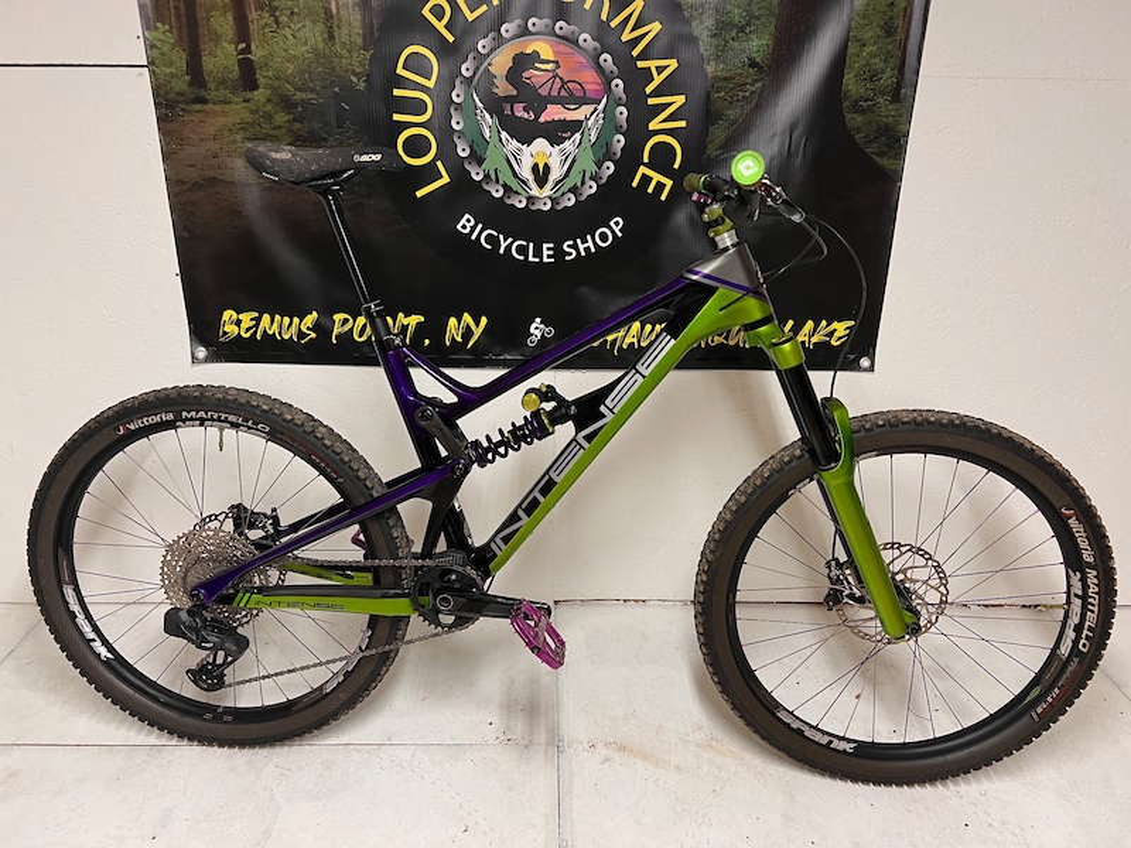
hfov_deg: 67.3
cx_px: 566
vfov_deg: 53.1
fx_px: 849
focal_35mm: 26
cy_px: 424
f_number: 1.5
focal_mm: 5.7
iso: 125
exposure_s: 1/60
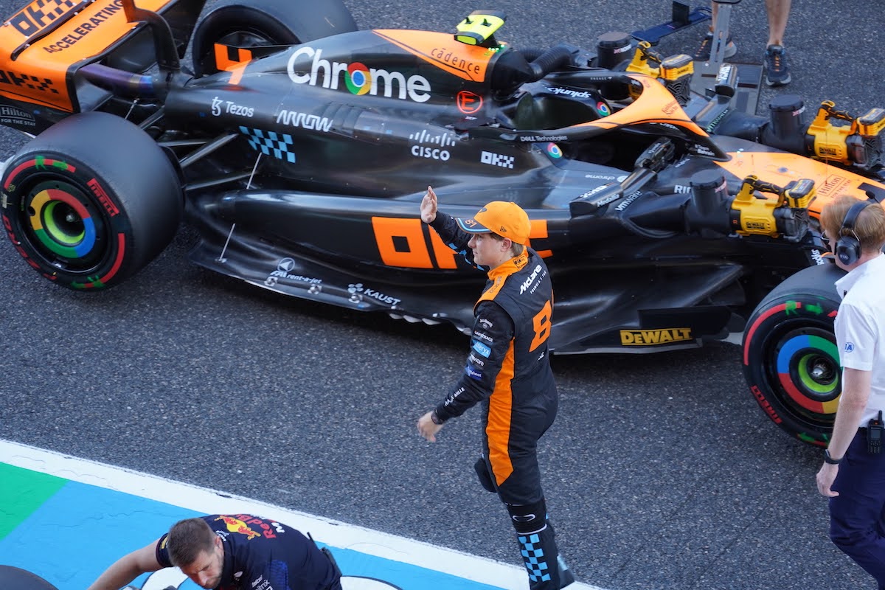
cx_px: 442
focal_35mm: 198
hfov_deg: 10.4
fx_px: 4867
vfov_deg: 6.9
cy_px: 295
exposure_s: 1/200
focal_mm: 198
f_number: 5.6
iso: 640
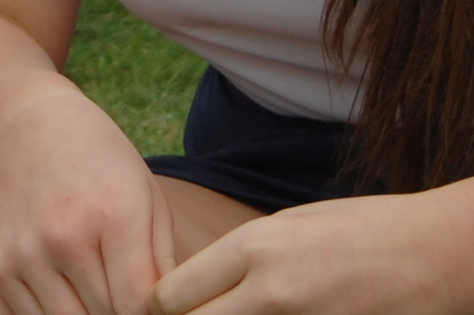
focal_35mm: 462
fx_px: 6075
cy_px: -306
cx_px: -117
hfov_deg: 4.5
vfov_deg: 3.0
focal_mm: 55
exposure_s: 1/500
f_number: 5.6
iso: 320
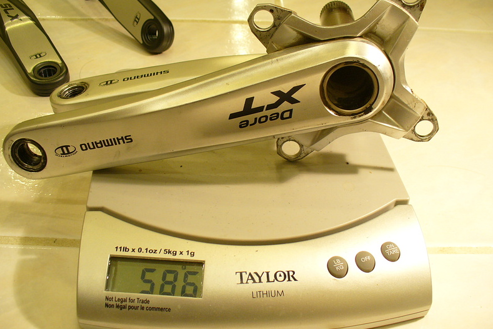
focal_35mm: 39
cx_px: 247
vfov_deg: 34.2
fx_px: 534
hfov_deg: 49.6
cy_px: 167
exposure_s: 1/13
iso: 150
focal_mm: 6.1
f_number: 2.8
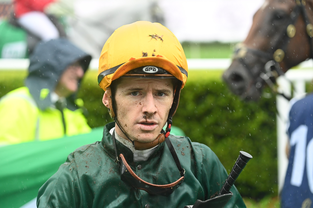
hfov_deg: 13.7
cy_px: 104
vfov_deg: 9.1
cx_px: 156
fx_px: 1304
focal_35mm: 150
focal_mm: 150
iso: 4000
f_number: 5
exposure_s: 1/1000
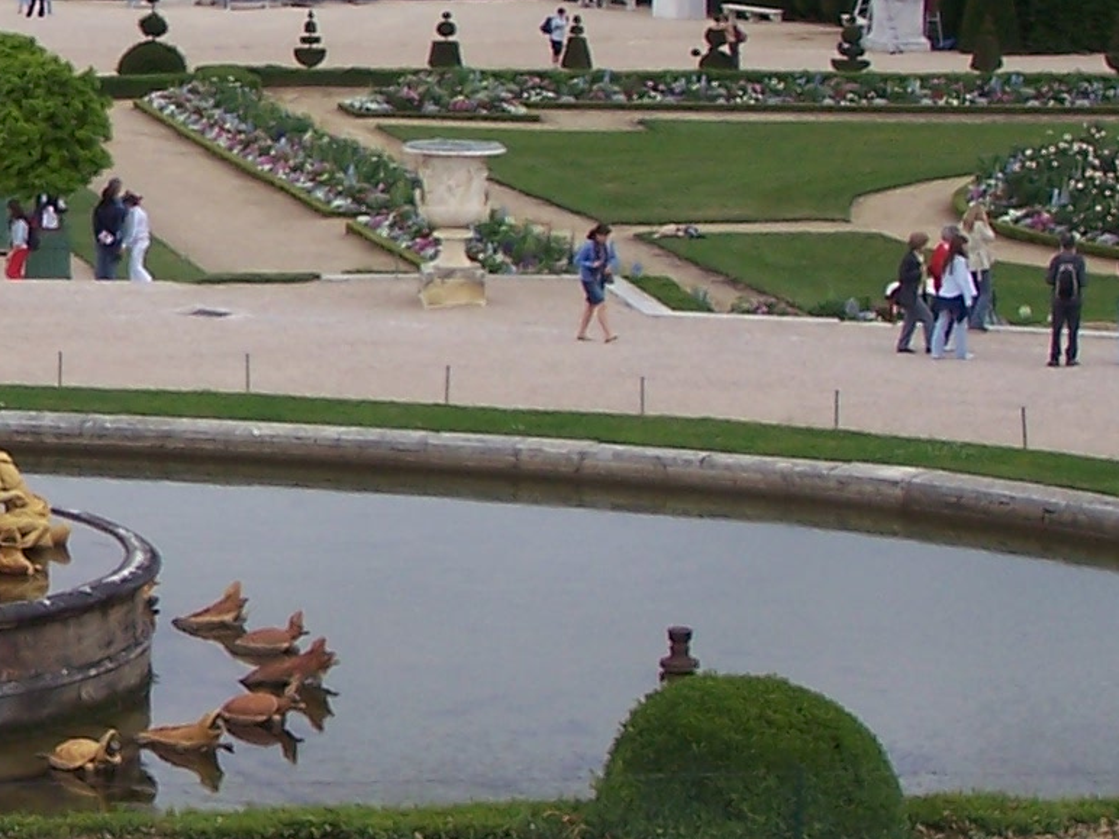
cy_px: 275
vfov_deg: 7.5
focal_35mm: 197
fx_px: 6368
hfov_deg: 9.8
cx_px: -504
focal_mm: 10.8
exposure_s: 1/350
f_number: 4
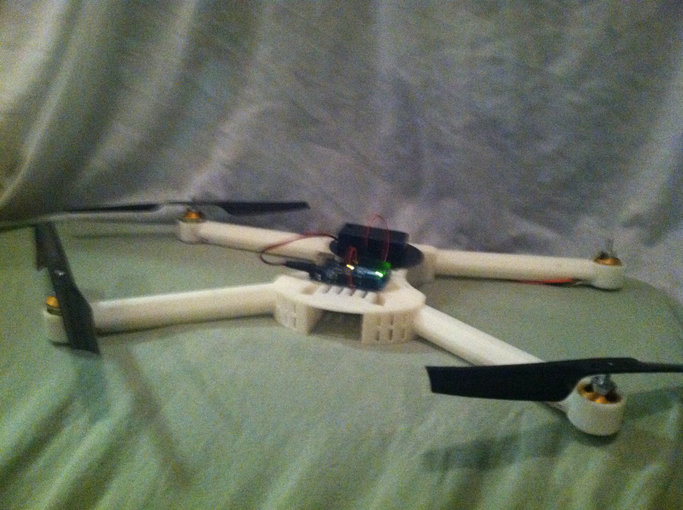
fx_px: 690
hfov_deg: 52.7
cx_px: 342
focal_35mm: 35
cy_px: 255
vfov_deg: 40.6
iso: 1000
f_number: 2.8
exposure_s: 1/15
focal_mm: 3.85
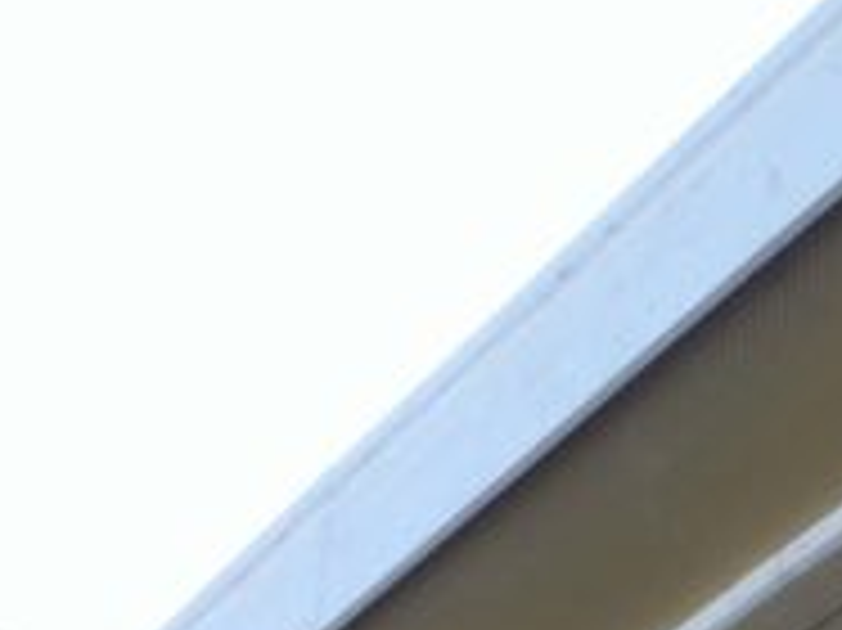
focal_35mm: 131
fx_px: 3184
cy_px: 533
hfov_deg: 14.3
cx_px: 1175
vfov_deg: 11.3
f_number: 2.8
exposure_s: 1/337
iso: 80
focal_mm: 3.85
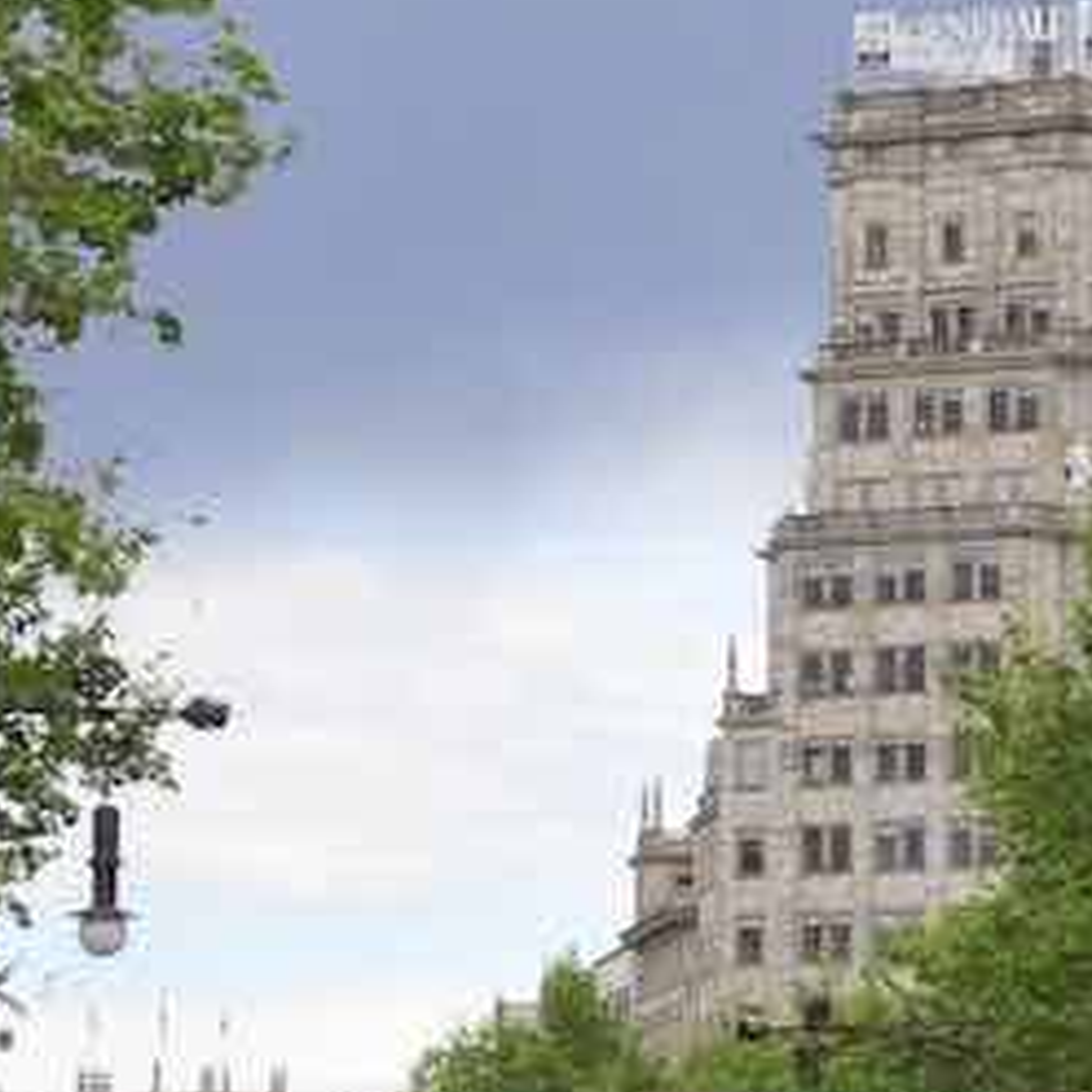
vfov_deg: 6.7
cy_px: 755
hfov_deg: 6.4
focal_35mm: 263
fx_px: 9387
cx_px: 2263
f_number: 11
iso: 800
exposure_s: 1/500
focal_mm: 32
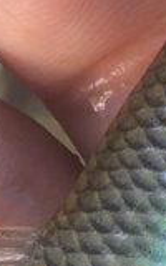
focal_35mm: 231
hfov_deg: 5.7
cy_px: 411
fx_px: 1672
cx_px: 193
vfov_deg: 8.8
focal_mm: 4.15
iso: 25
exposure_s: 1/298
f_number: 2.2
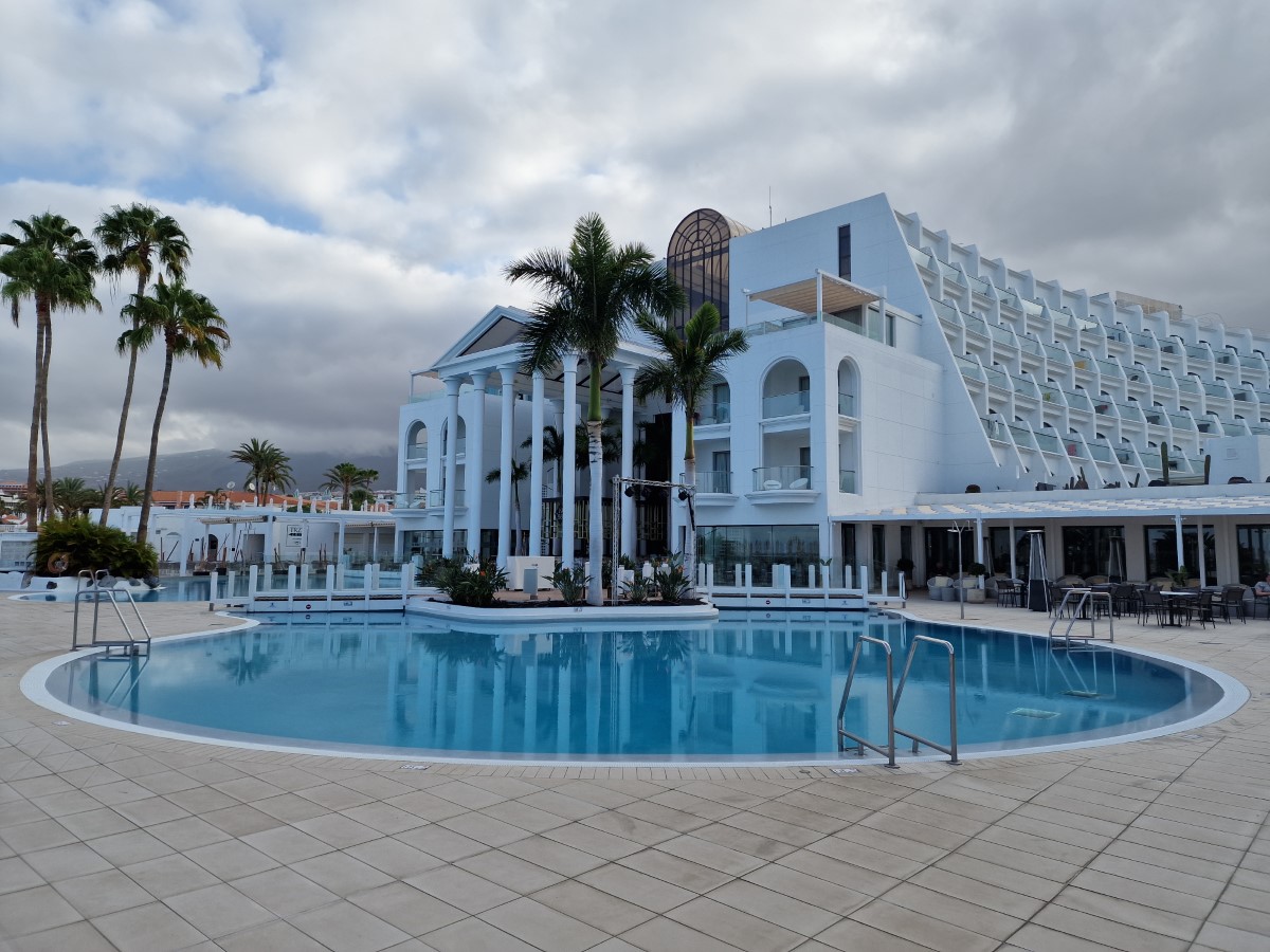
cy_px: 476
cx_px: 635
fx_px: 844
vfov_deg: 58.9
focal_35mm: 23
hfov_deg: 73.9
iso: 50
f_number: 1.8
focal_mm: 6.4
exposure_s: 1/6135
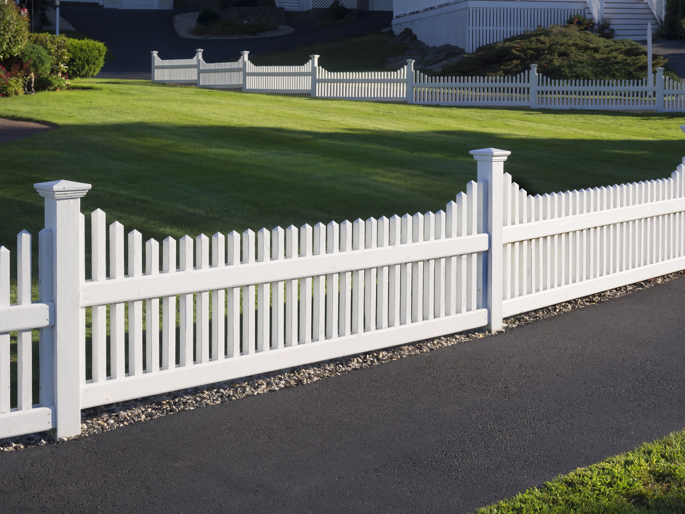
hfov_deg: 30.3
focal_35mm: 64
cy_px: 257
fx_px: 1266
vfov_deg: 22.9
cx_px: 342
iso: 200
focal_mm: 32
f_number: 6.7
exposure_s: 1/350
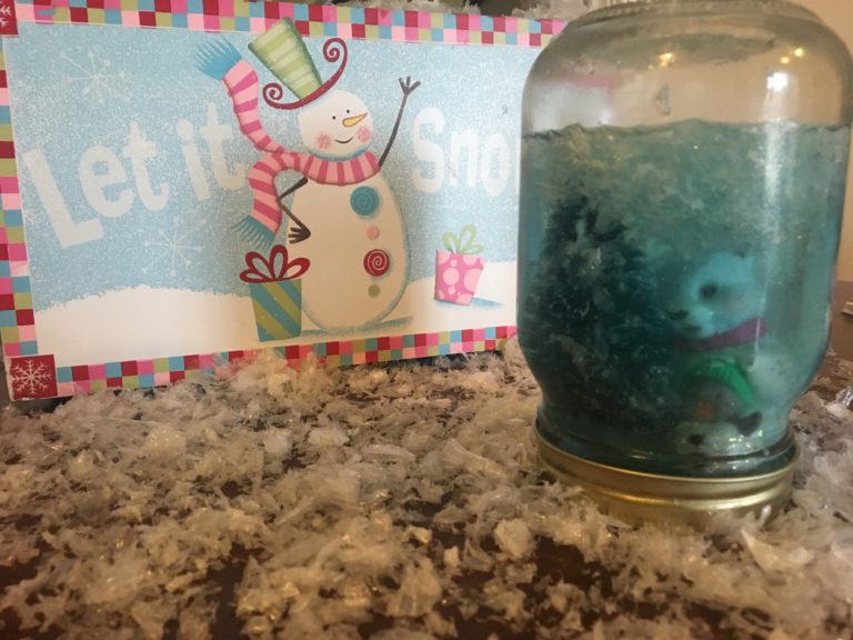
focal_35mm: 29
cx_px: 426
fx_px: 715
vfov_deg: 48.2
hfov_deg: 61.7
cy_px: 320
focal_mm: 4.15
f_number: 2.2
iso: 200
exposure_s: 1/30
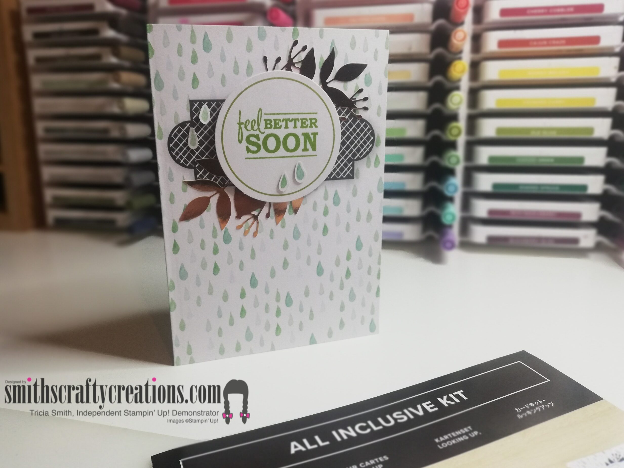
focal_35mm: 27
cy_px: 235
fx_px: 487
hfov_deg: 65.3
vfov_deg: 51.4
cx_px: 304
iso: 125
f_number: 4
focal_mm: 3.81
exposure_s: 1/50
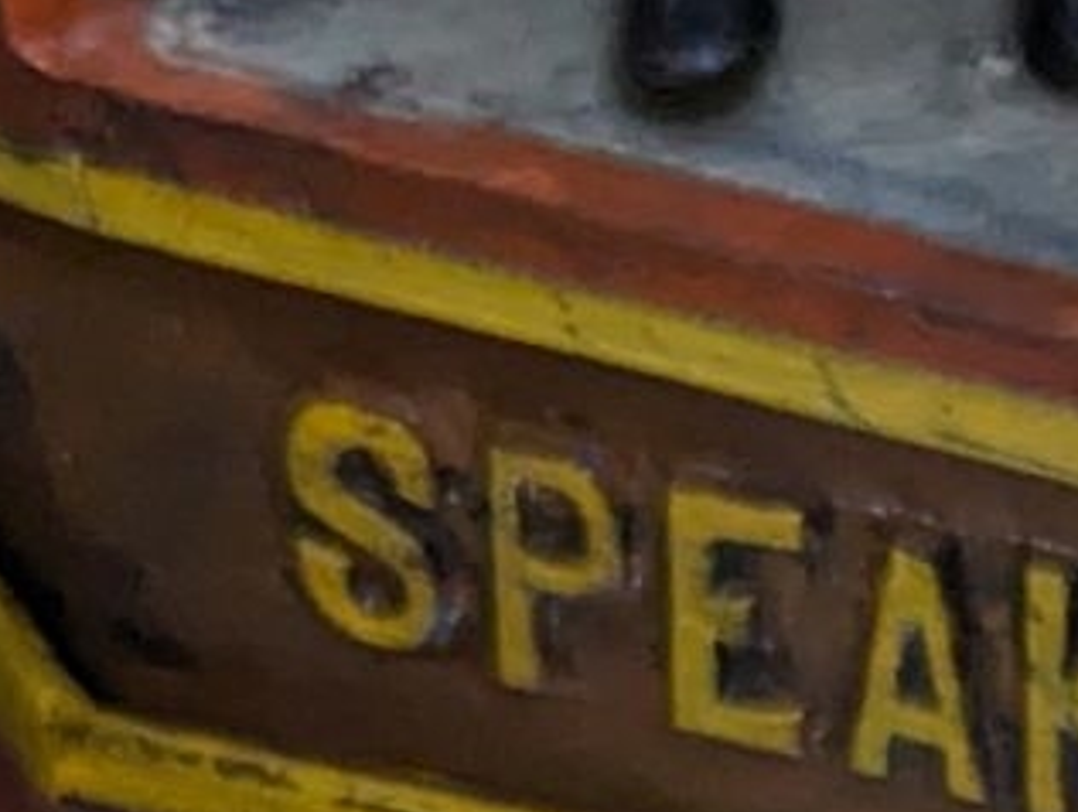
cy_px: 2419
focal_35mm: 310
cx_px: 1910
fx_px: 9669
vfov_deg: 4.6
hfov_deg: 6.3
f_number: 1.85
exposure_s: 1/99.9
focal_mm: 6.81
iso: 424
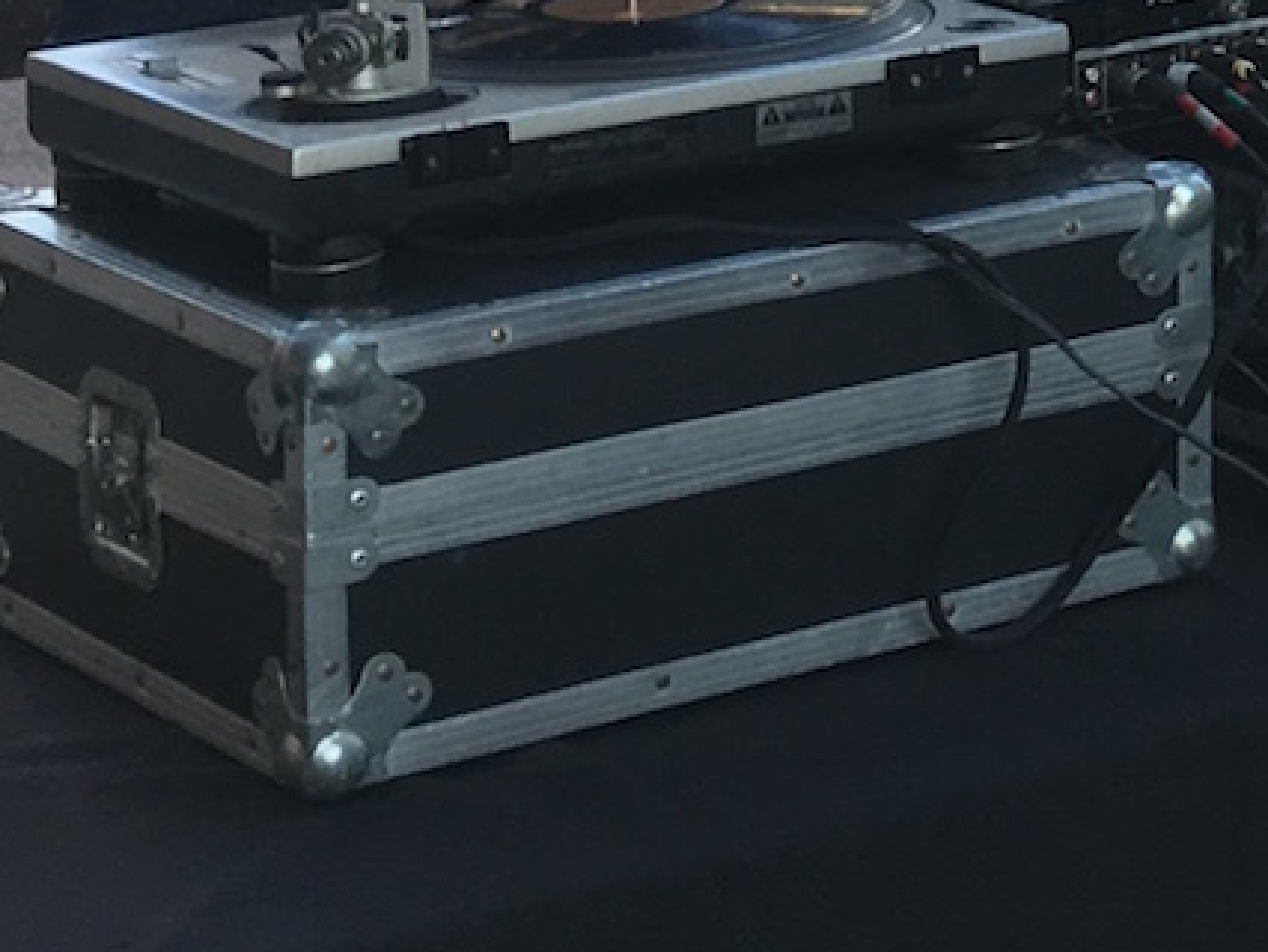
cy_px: -678
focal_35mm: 136
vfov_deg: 10.4
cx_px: 2182
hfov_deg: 13.3
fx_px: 4985
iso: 32
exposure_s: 1/60
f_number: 2.2
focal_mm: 4.15
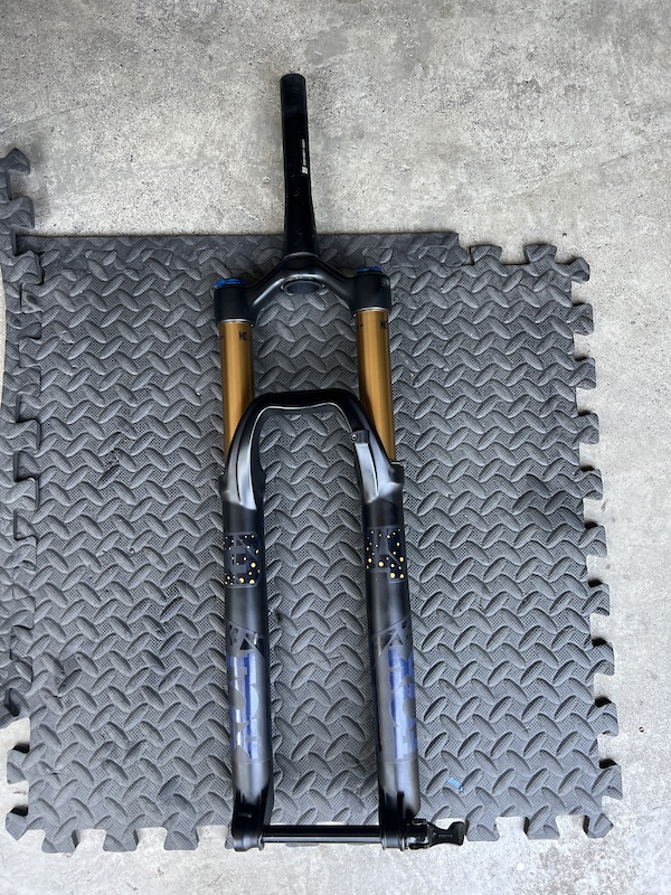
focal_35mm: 26
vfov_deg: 67.3
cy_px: 448
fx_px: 672
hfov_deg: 53.1
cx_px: 336
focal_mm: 5.7
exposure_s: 1/121
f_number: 1.5
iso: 100
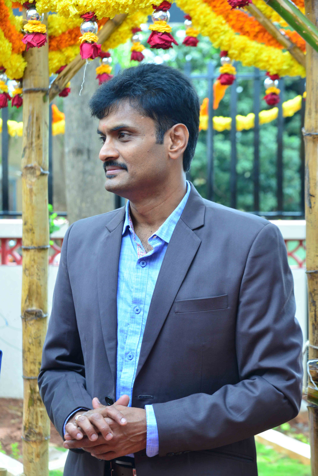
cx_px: 159
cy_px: 238
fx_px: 1390
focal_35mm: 105
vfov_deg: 19.4
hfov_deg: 13.1
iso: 1000
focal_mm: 105
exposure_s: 1/100
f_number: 6.3
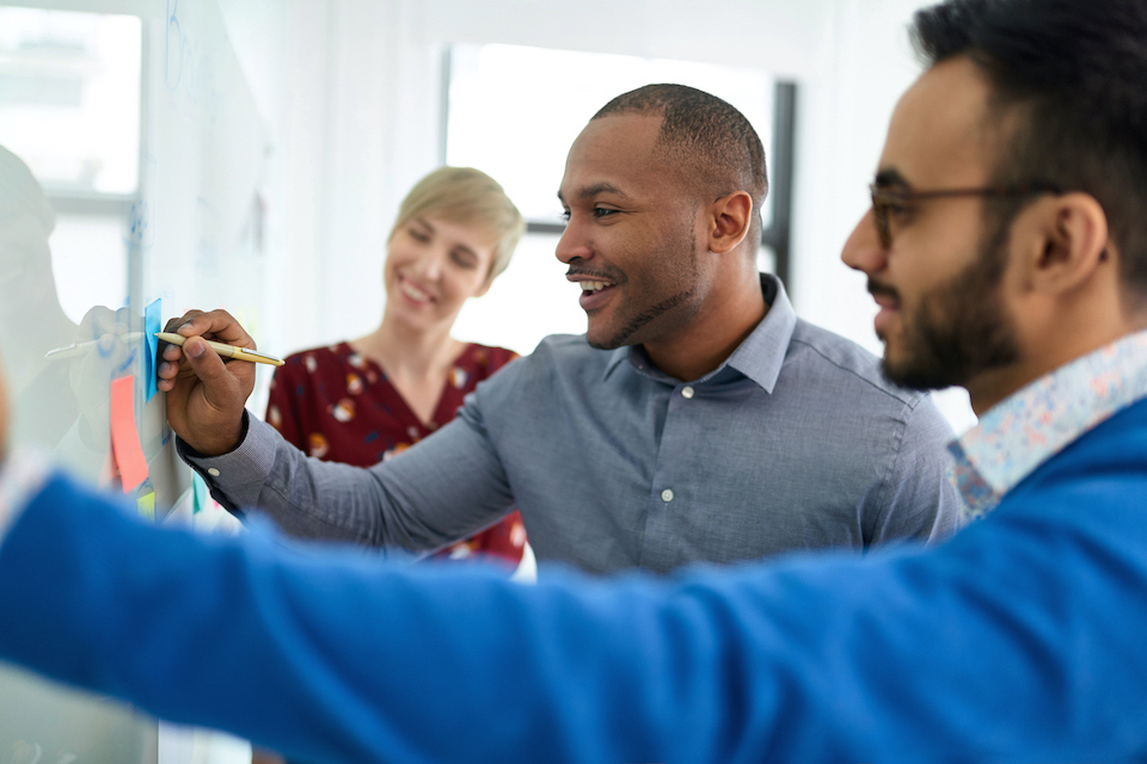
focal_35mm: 35
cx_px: 574
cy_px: 382
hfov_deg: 54.4
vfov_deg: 37.9
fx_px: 1115
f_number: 1.4
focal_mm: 35
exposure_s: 1/320
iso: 400
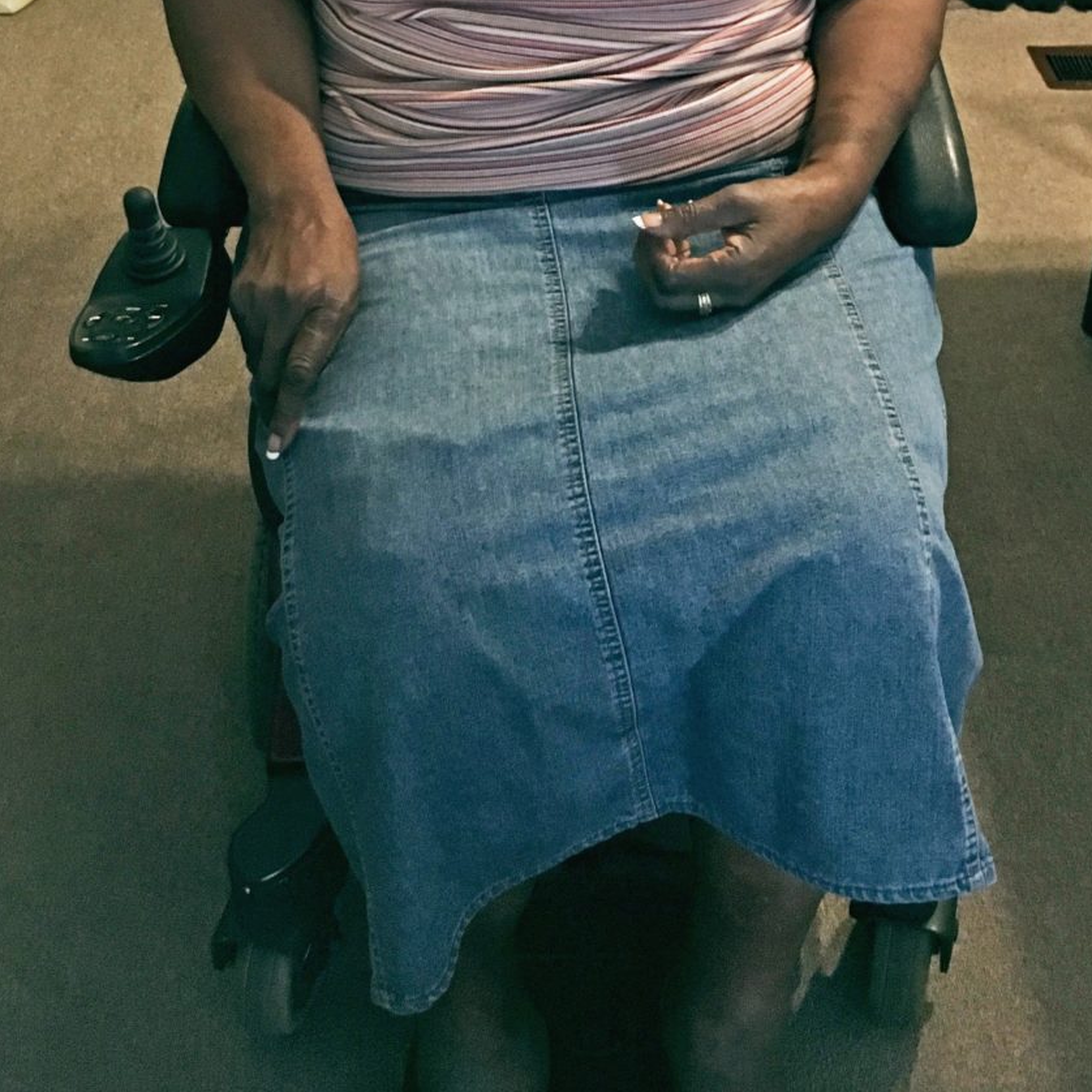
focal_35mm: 47
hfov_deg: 36.0
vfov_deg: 34.1
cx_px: 597
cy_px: 112
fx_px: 1677
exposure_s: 1/15
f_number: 2.2
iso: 200
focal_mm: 4.15
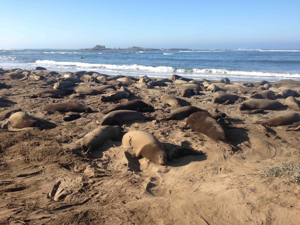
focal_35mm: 33
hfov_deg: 55.4
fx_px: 286
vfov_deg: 42.9
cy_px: 112
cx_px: 150
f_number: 2.4
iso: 50
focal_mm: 4.12
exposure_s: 1/1063
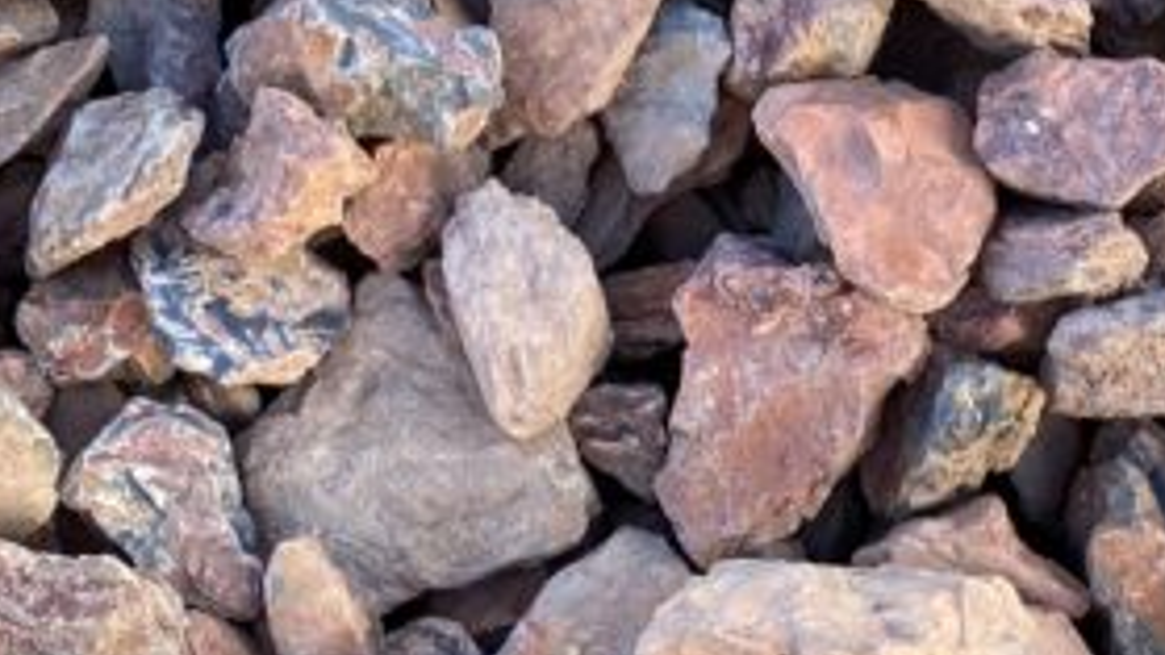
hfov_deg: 20.2
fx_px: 3213
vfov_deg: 10.8
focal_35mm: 104
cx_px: 1019
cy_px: 1222
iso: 32
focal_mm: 4.25
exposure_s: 1/127
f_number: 1.8
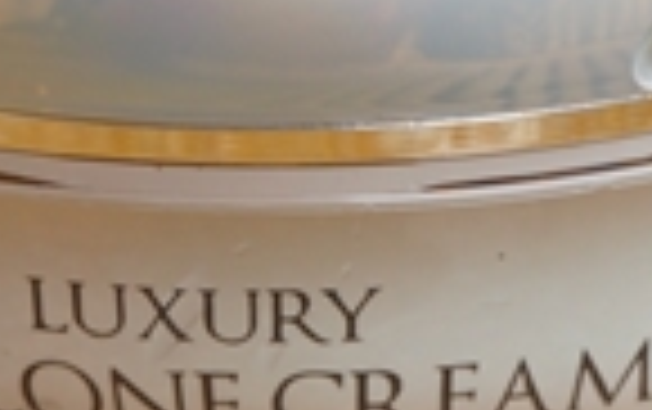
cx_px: 171
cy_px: -137
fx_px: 6145
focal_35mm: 345
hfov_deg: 6.1
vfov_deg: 3.8
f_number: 10
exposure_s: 1/125
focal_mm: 47
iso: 200
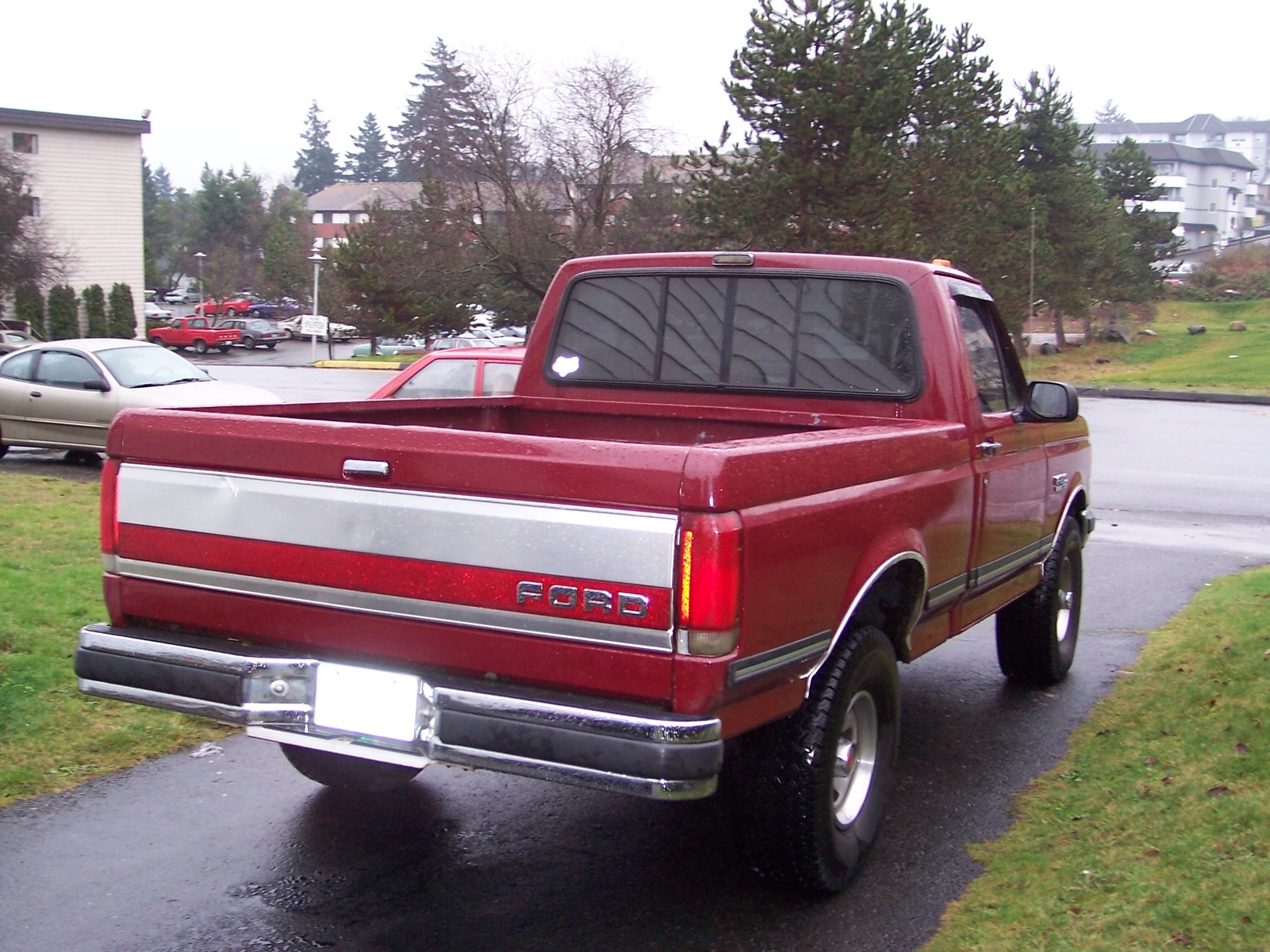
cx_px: 635
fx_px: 1541
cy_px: 476
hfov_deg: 44.8
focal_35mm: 42
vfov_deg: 34.3
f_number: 3
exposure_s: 1/60
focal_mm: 7
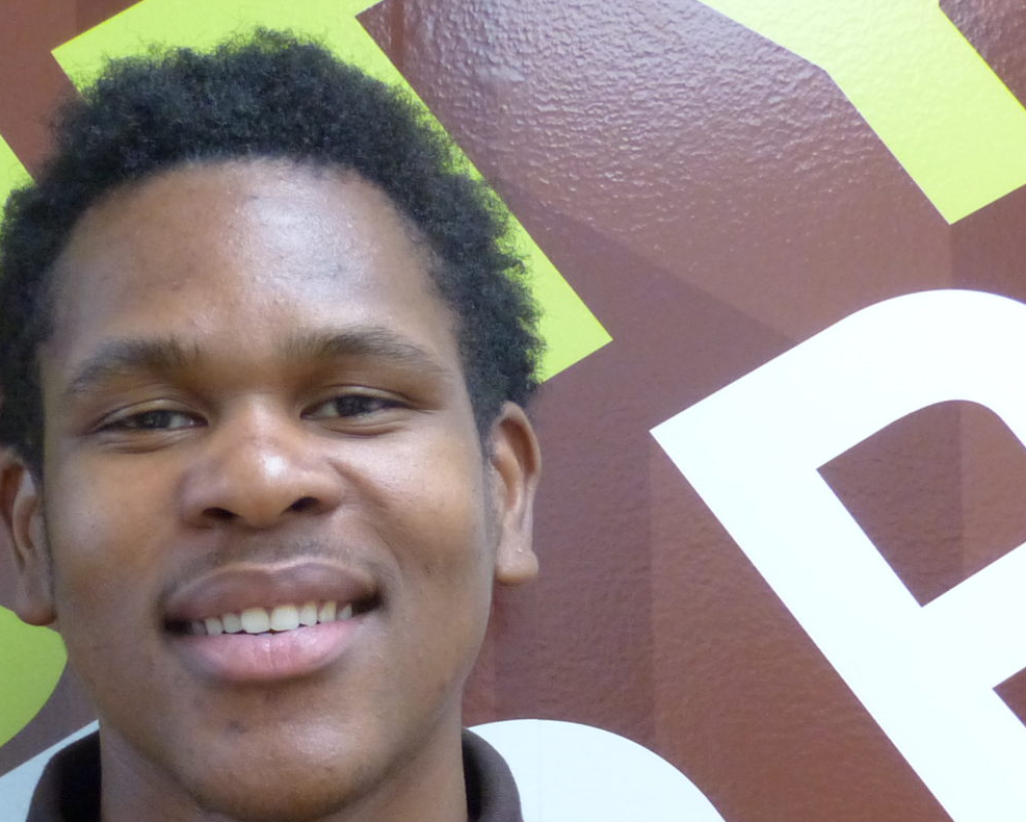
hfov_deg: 16.1
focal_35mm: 119
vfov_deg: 12.9
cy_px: 742
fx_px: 3614
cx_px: 330
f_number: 2.8
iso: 400
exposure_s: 1/30
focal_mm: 8.4
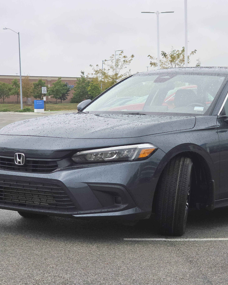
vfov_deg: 19.4
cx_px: 165
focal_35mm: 99
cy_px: 142
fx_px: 835
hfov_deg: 15.5
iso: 50
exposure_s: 1/542
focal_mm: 7.9
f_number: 2.4
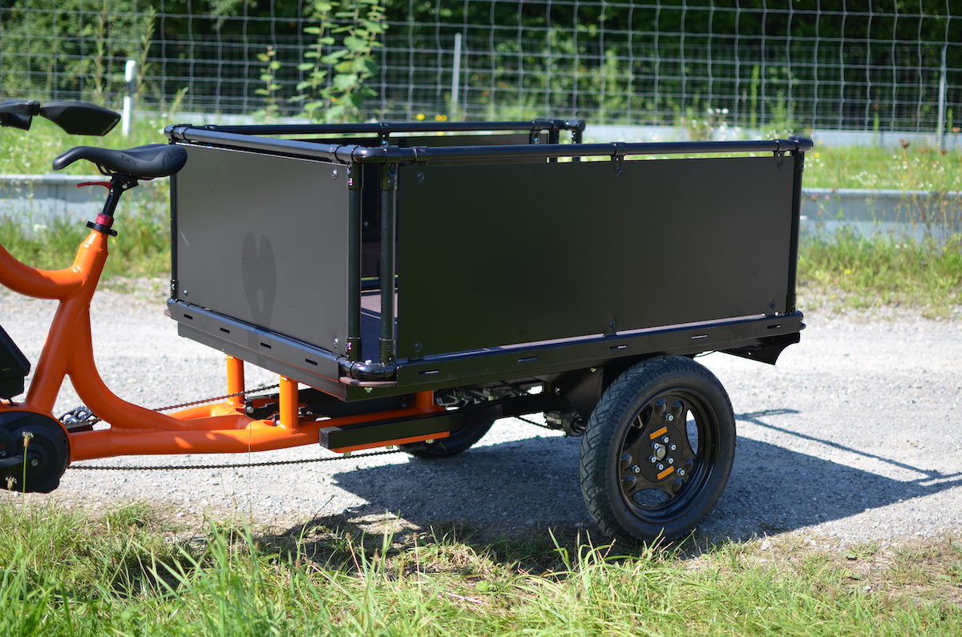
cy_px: 318
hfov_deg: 37.9
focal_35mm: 52
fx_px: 1400
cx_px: 481
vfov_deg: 25.6
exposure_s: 1/1600
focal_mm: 35
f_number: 1.8
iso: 100
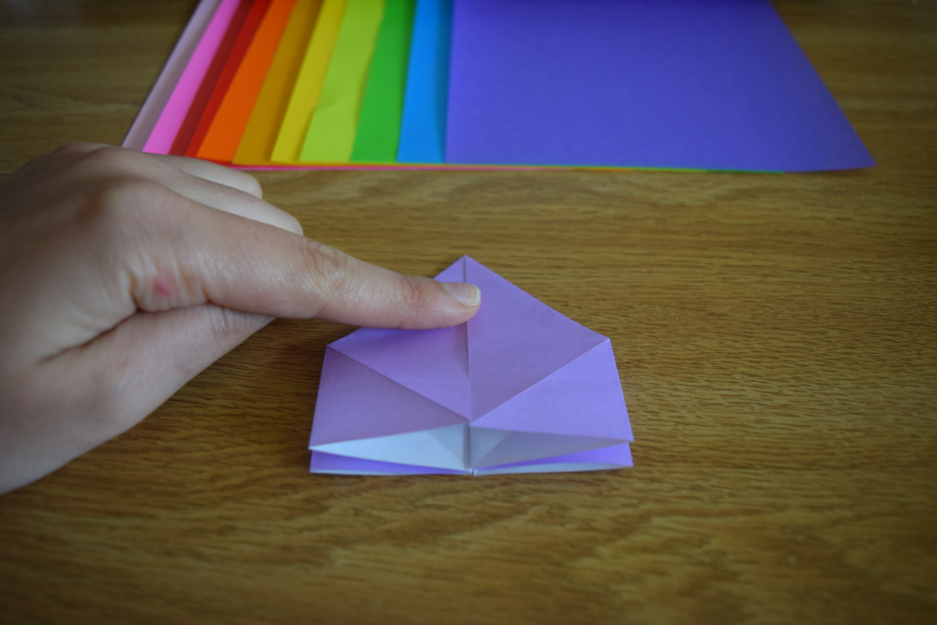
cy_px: 312
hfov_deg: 61.9
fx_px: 781
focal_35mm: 30
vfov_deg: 43.6
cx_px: 468
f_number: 3.8
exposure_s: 1/60
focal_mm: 20
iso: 800
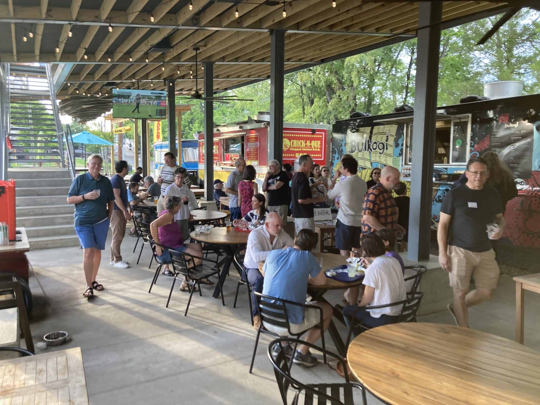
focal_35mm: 28
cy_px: 202
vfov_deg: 49.7
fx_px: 437
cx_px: 270
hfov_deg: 63.4
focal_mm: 3.99
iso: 50
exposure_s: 1/120
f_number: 1.8
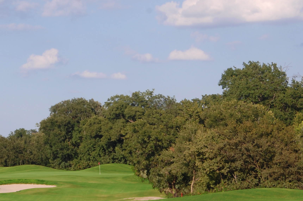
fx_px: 1102
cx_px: 56
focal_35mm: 131
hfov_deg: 15.5
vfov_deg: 10.4
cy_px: 150
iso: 200
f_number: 9
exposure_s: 1/320
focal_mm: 50
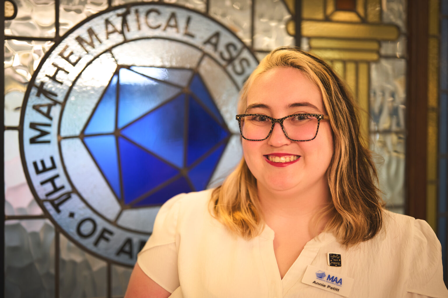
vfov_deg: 27.0
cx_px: 224
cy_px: 149
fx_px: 622
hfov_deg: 39.6
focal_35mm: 50
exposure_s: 1/160
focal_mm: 50
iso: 640
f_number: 1.2
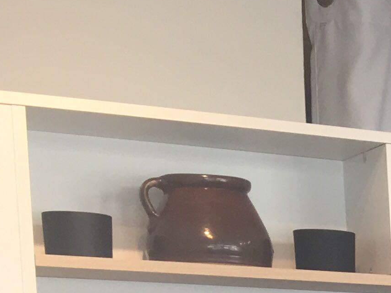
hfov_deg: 12.2
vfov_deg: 9.9
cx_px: 854
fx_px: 1548
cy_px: 620
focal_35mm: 137
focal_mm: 4.15
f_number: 2.2
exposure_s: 1/60
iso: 25
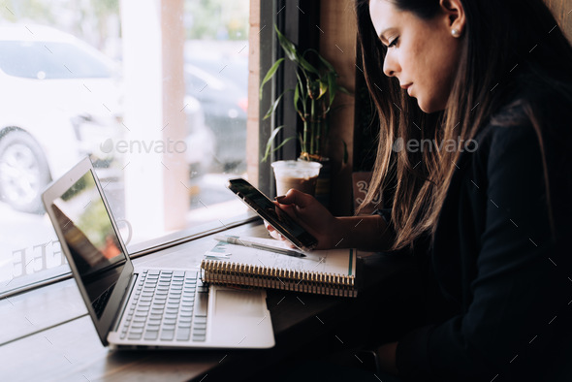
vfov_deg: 29.3
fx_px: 731
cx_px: 286
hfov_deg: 42.7
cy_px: 191
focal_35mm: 46
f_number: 2.8
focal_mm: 46
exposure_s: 1/160
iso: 100
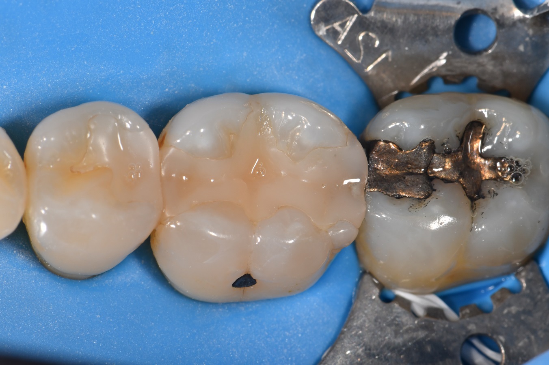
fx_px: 2393
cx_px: 274
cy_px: 182
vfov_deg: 8.7
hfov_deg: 13.1
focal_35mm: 157
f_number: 32
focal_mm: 105
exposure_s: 1/160
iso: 200
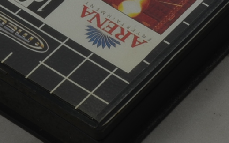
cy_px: -110
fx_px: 1809
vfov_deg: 4.5
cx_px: 204
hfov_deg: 7.2
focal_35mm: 290
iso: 100
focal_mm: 40
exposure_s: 1/3
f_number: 20
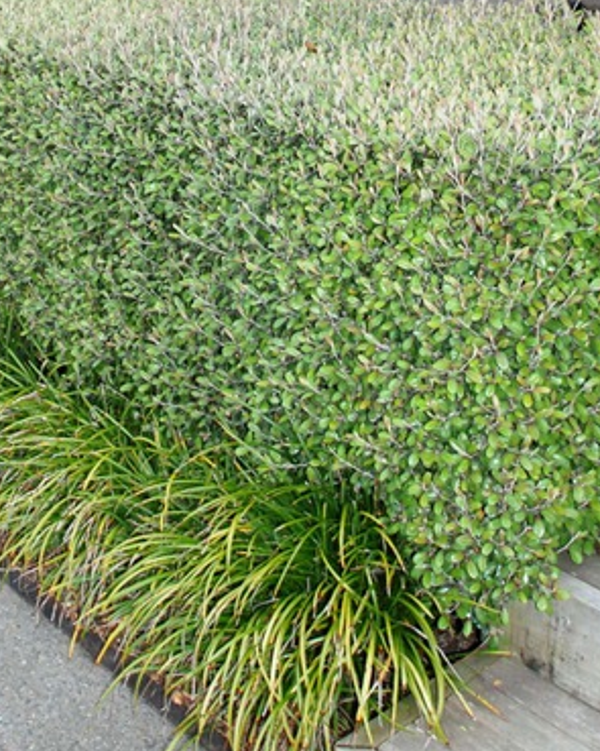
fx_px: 1221
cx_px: 160
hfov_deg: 27.3
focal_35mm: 55
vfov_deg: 30.9
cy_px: -51
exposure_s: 1/200
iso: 1000
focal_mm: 18
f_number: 8
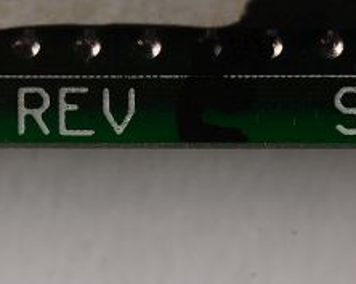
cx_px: -191
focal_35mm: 148
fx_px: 1557
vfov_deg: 10.3
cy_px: 294
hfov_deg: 12.4
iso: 320
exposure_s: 1/160
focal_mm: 50
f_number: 11
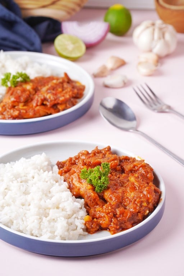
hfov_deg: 11.0
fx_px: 954
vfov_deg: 16.5
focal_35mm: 124
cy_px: 138
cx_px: 92
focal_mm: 83
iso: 320
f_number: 7.1
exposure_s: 1/25
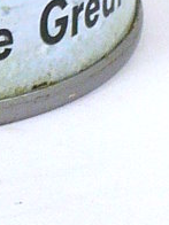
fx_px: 3782
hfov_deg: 2.6
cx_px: -137
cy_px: -437
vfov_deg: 3.3
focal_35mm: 581
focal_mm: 9.9
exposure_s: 1/250
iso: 100
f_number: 3.1
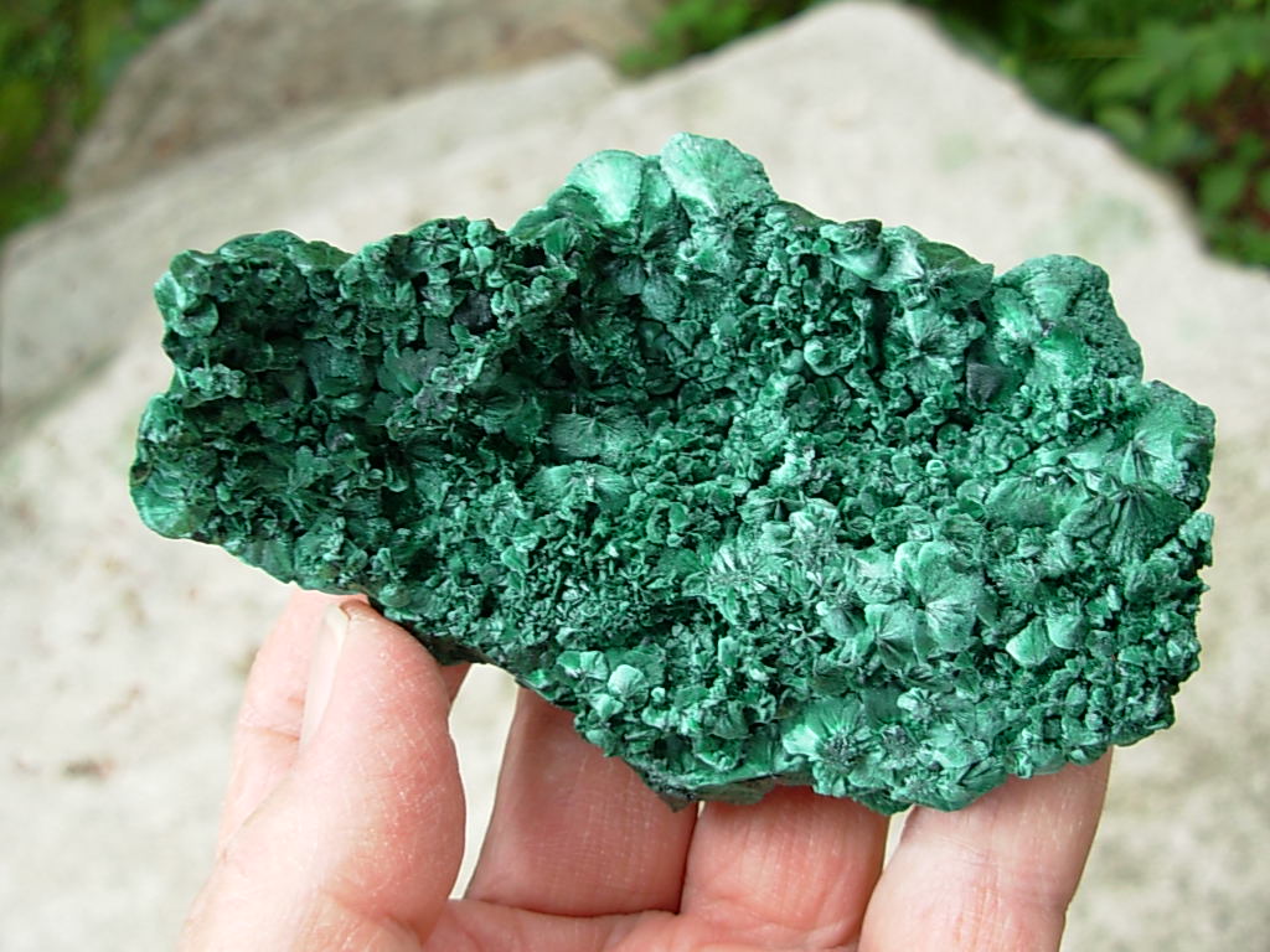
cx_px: 635
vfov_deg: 37.7
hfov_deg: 49.0
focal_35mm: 38
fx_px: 1394
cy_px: 476
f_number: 2.9
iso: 50
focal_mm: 6.3
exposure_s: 1/34.9
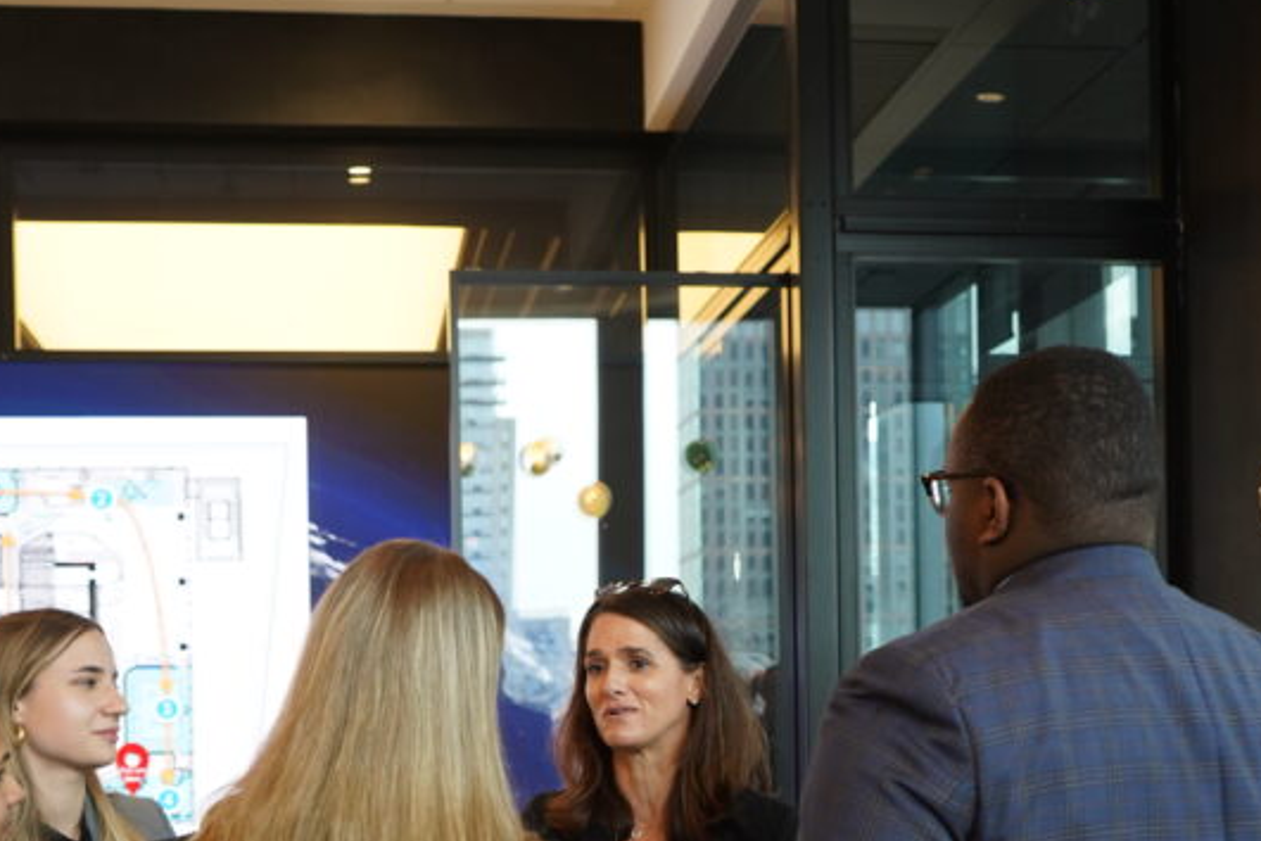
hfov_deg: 36.9
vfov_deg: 24.4
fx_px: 1891
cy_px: 740
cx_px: 610
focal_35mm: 54
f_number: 4
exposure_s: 1/100
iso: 1250
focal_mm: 28
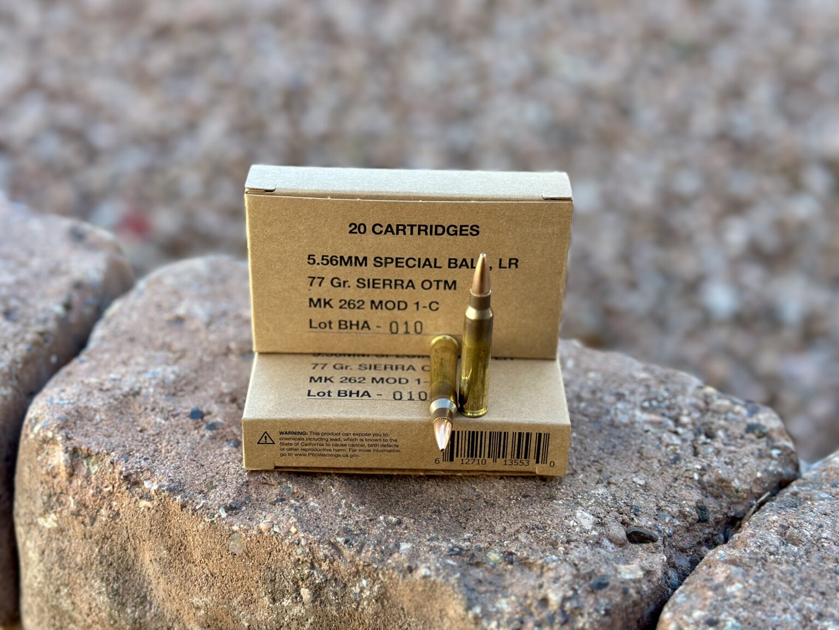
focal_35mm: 48
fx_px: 1163
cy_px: 315
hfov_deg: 39.7
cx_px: 420
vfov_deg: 30.3
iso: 80
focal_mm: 6.86
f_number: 1.78
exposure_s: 1/441
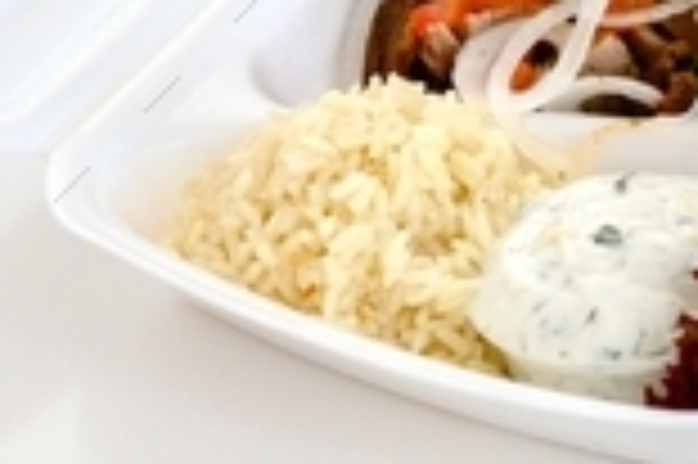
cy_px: -61
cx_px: 1175
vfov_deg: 4.2
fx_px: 6256
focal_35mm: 323
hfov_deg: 6.3
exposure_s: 1/200
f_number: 4.5
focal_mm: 85
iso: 1600
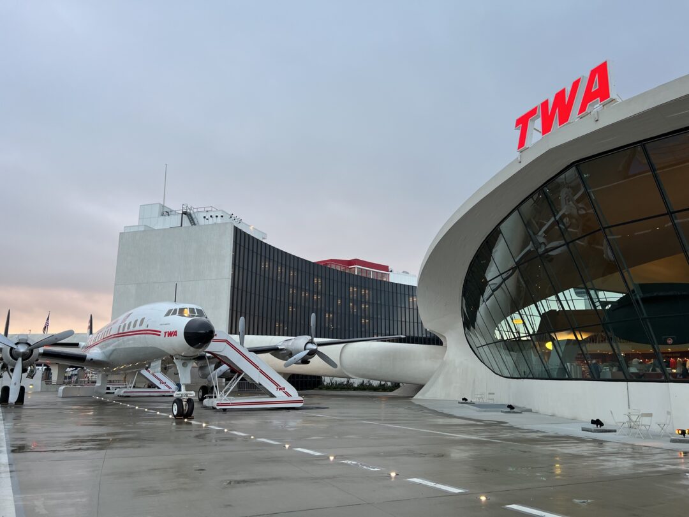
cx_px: 344
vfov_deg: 53.1
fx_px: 518
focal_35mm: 26
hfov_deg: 67.3
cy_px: 258
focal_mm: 5.7
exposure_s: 1/120
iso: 64
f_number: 1.5
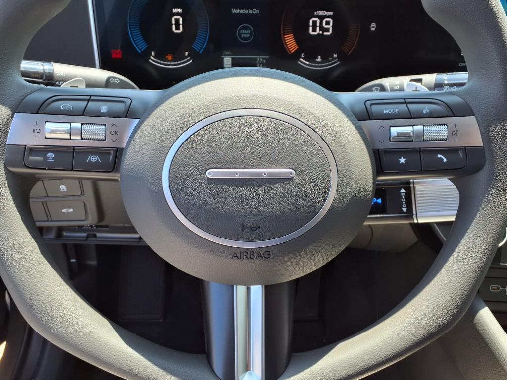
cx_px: 254
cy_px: 190
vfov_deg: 51.4
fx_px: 395
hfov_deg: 65.3
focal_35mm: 27
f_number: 1.9
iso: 40
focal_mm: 3.58
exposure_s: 1/256
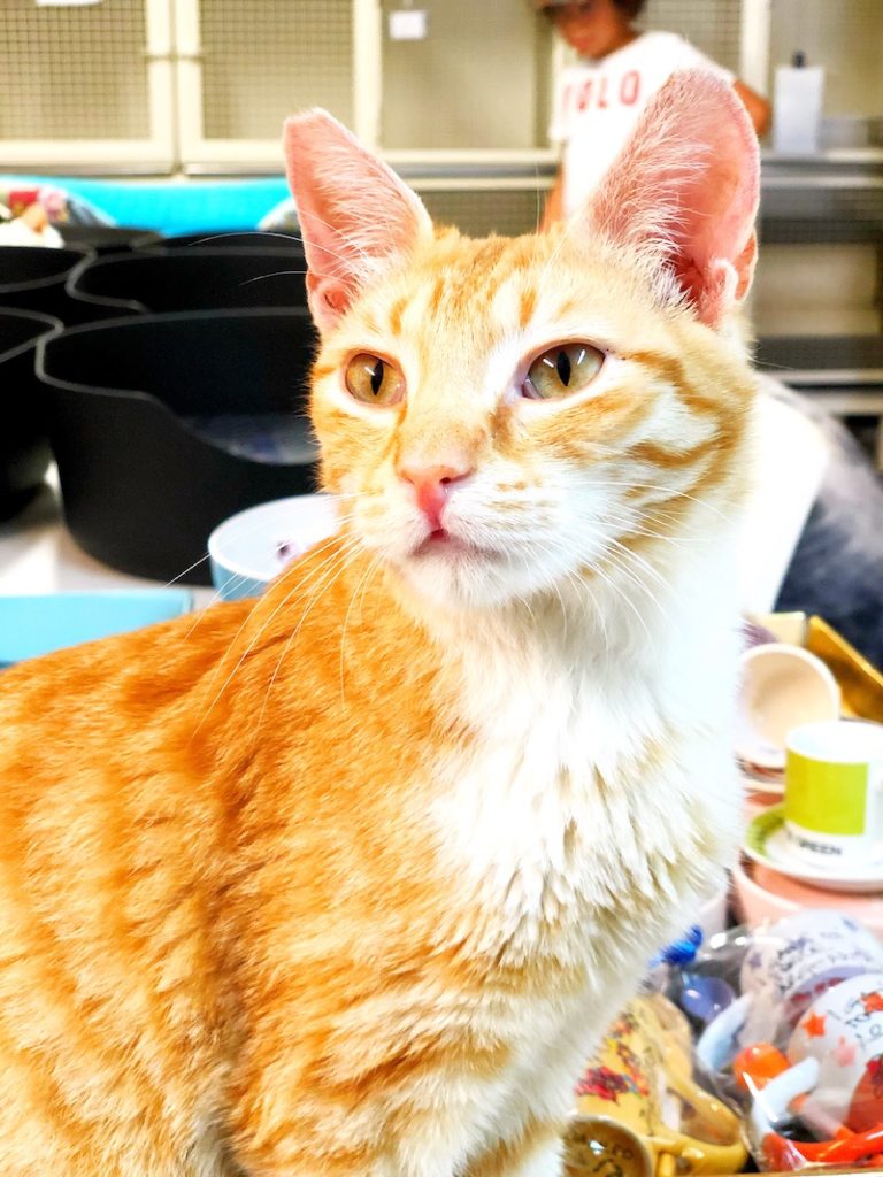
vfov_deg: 36.8
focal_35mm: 52
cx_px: 442
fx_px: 1769
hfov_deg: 28.0
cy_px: 588
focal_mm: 6
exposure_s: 1/33
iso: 100
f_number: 2.4
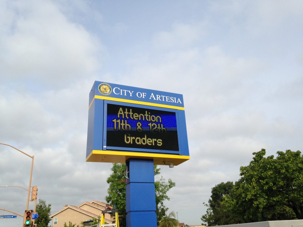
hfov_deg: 55.4
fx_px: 289
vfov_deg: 42.9
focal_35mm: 33
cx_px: 152
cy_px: 114
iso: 50
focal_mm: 4.12
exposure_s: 1/1466
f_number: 2.4
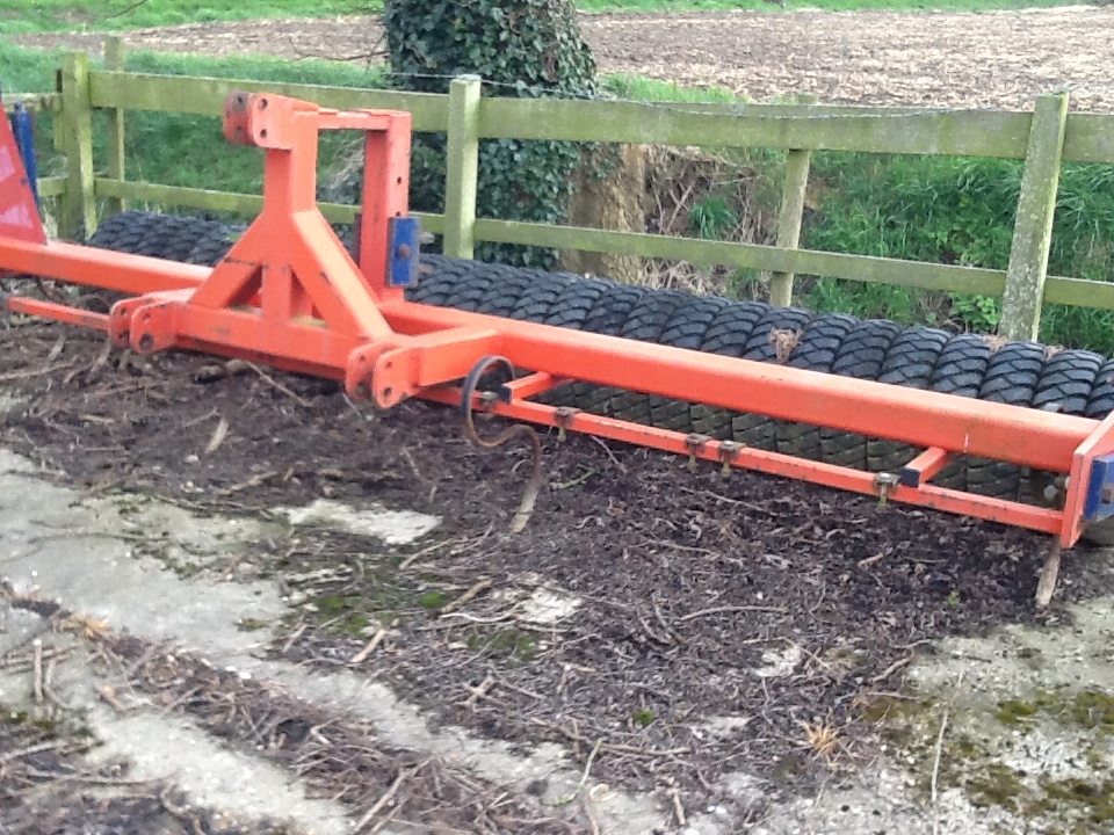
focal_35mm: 44
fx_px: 1416
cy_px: 418
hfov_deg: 42.9
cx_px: 557
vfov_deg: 32.9
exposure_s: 1/120
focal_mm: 2.03
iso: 50
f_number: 2.4
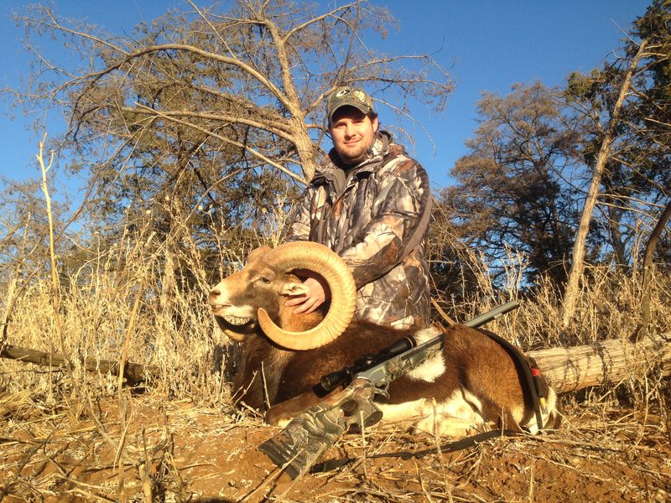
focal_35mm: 33
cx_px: 336
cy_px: 252
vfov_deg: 42.9
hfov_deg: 55.4
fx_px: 640
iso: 50
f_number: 2.4
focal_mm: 4.12
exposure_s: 1/686
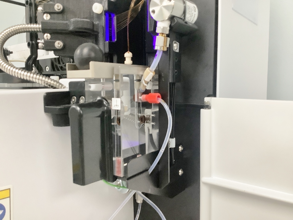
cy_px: 110
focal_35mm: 31
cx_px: 146
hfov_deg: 58.4
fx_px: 262
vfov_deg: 45.4
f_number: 2.4
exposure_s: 1/60
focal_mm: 3.3
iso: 250
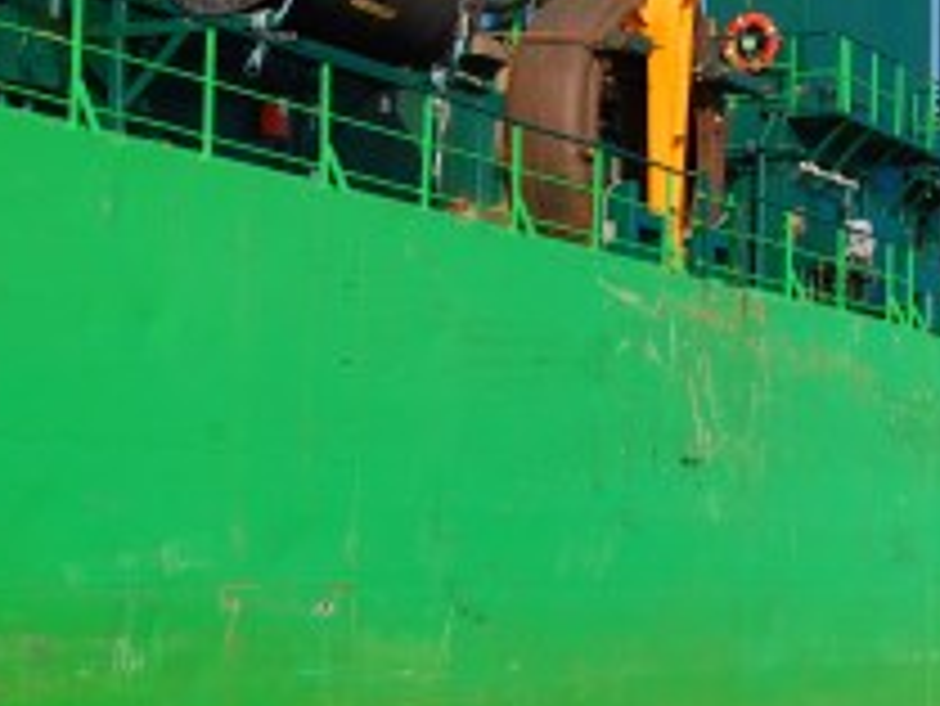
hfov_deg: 19.6
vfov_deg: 14.9
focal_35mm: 99
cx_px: 729
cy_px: 297
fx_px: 2690
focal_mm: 32
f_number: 10
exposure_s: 1/400
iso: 200
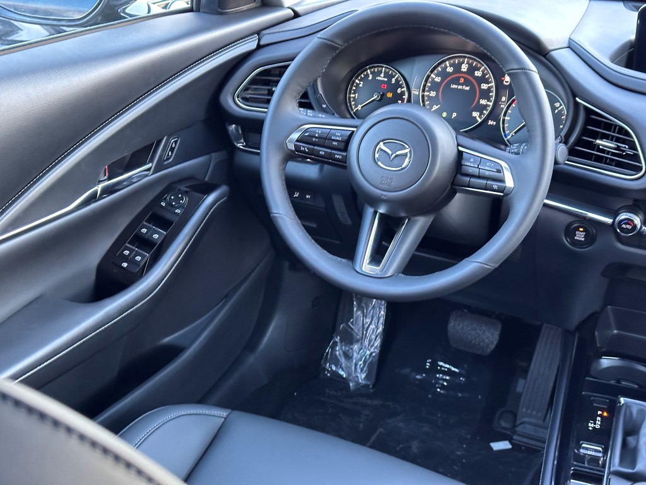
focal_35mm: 48
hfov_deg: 39.7
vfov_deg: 30.3
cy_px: 242
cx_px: 323
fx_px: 896
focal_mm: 6.86
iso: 320
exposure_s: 1/39
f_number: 1.78
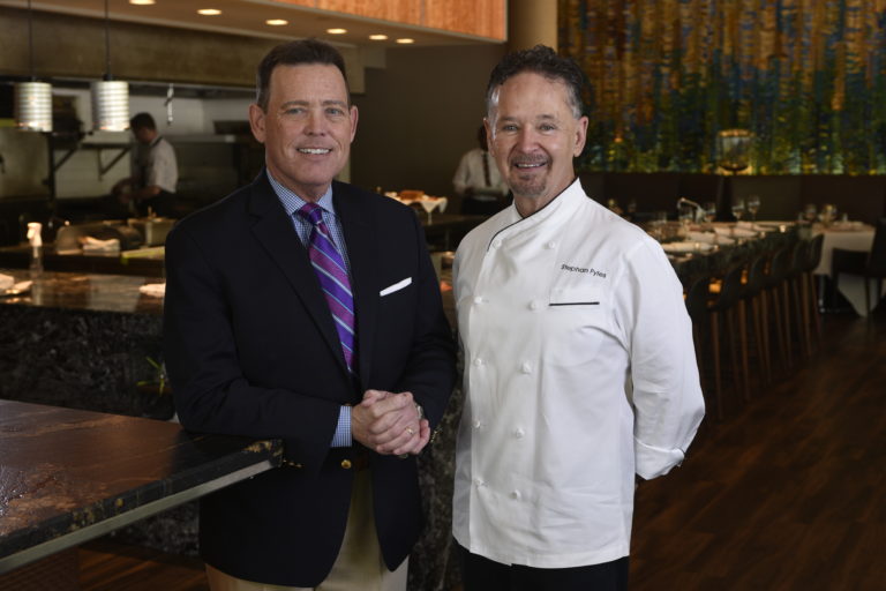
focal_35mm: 50
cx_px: 443
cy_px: 296
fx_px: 1230
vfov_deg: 27.0
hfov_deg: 39.6
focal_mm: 50
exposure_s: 1/50
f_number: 5.6
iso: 250
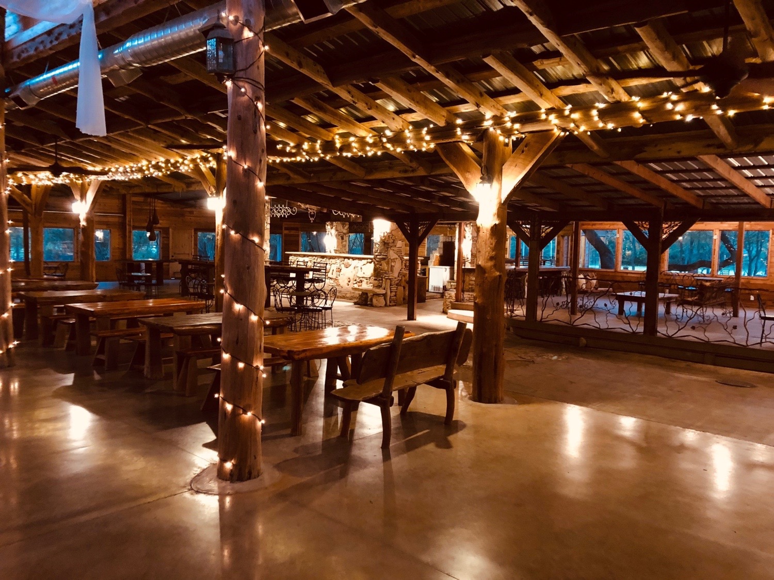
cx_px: 387
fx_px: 626
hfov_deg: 63.4
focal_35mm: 28
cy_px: 290
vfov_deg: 49.7
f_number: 1.8
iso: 100
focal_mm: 3.99
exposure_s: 1/4
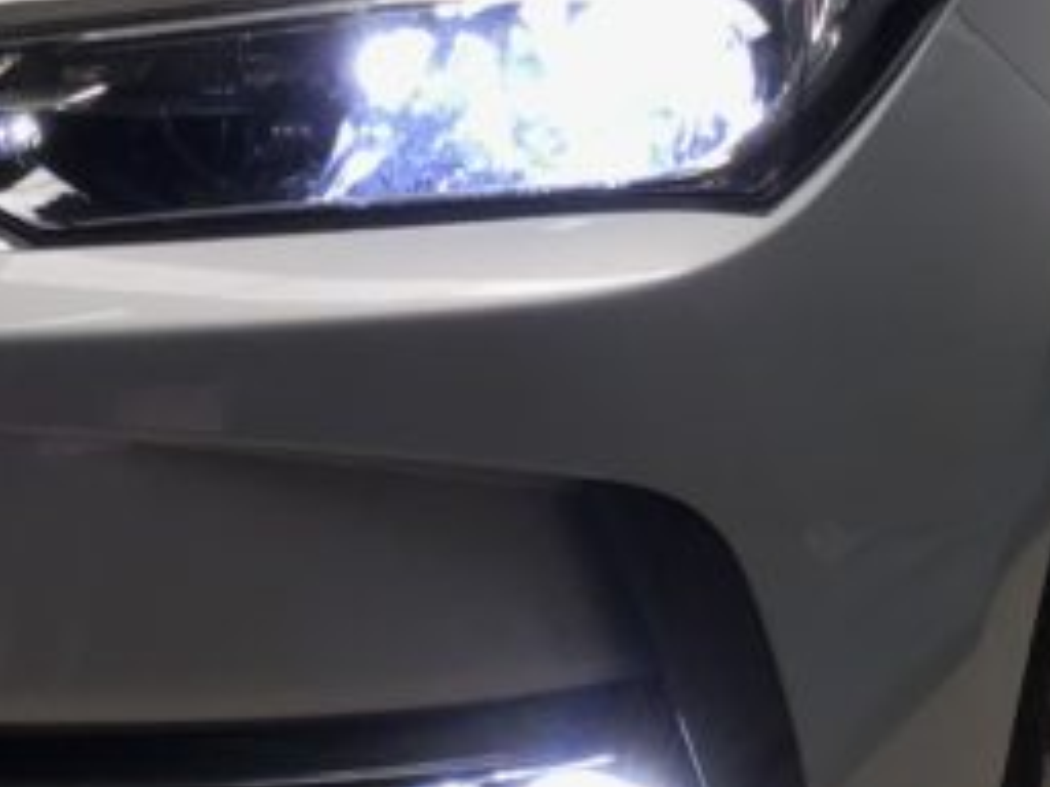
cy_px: 61
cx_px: -8
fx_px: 3761
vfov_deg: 11.9
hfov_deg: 15.6
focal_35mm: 124
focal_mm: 3.3
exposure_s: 1/60
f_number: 2.4
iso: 25
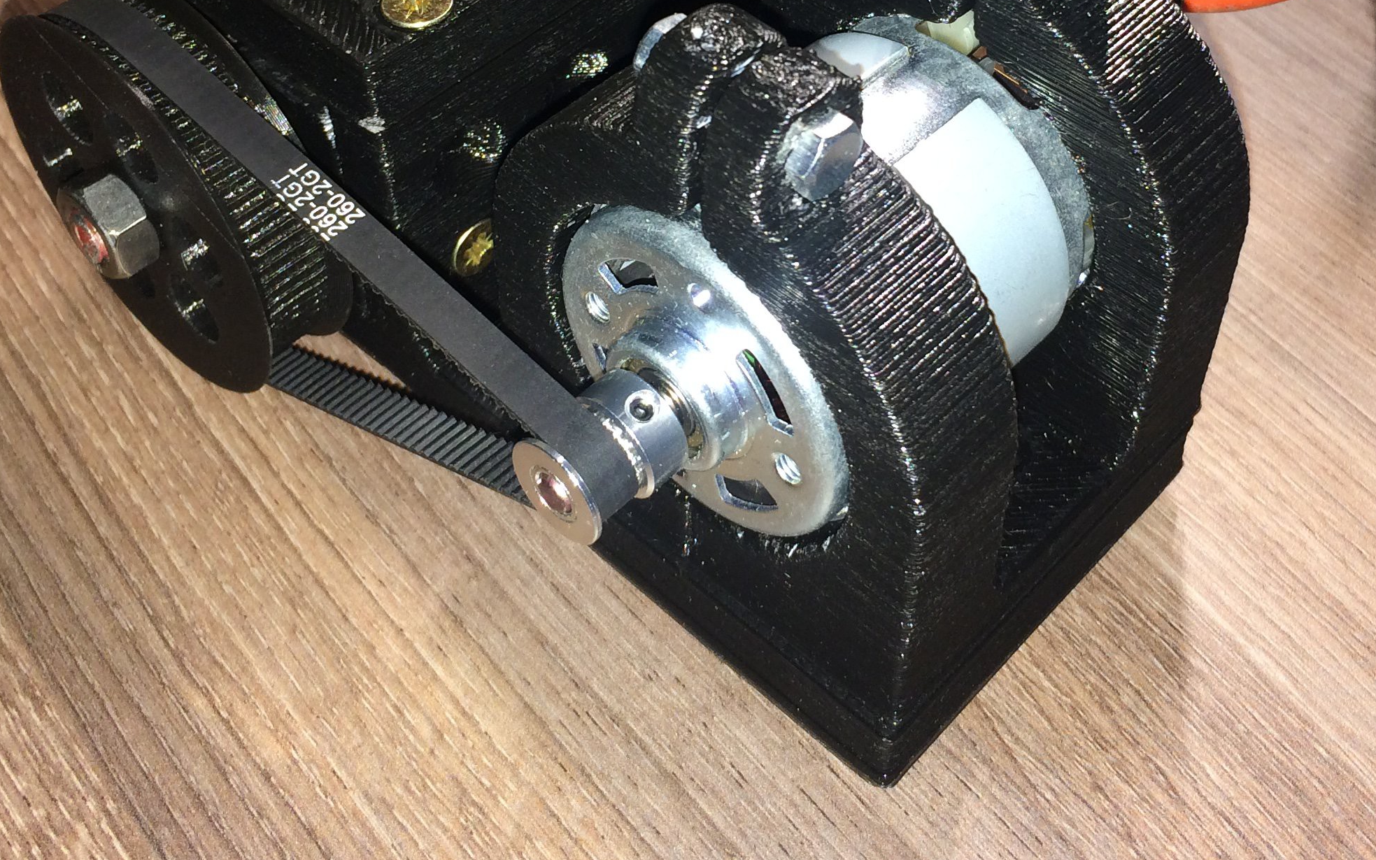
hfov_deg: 39.5
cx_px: 770
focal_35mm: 51
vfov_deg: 24.6
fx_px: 1913
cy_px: 85
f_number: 2.2
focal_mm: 4.15
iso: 50
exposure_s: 1/33
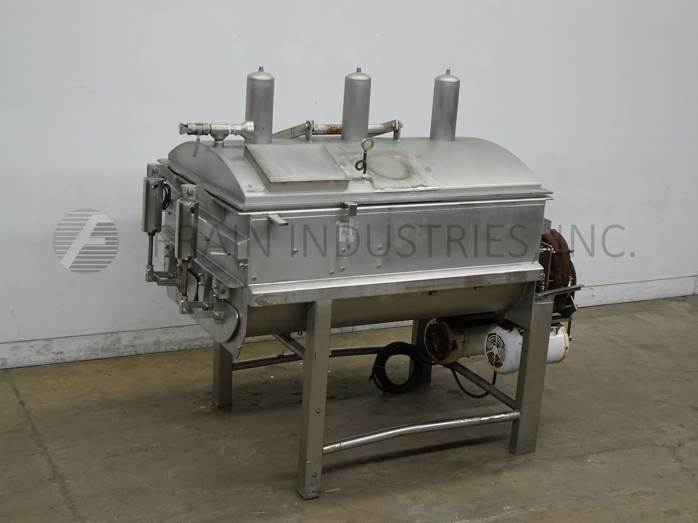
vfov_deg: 28.0
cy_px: 262
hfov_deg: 36.8
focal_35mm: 52
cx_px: 349
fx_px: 1049
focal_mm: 8.35
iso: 200
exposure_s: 1/60
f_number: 4.5
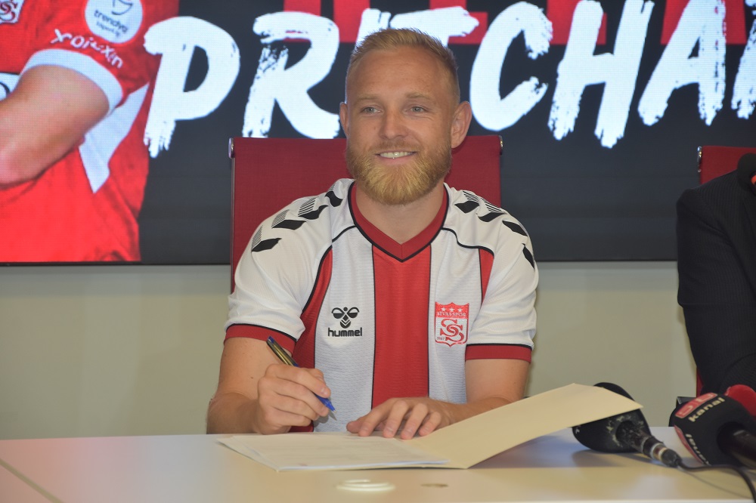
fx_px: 2897
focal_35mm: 138
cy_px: 252
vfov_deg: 9.9
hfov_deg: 14.9
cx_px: 378
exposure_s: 1/60
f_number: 5.6
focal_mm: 92
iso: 500
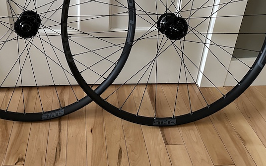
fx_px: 275
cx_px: 92
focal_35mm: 38
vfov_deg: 32.3
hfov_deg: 50.8
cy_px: 24
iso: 1000
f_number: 1.78
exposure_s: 1/59
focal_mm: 6.86
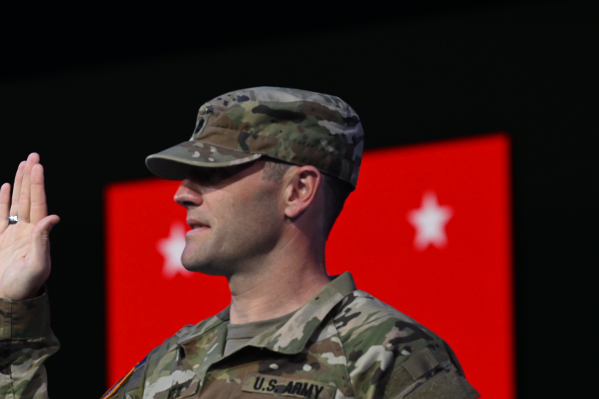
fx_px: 5189
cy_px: 348
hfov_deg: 6.6
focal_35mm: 312
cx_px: 82
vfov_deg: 4.4
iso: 2500
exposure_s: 1/320
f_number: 6.3
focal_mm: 170
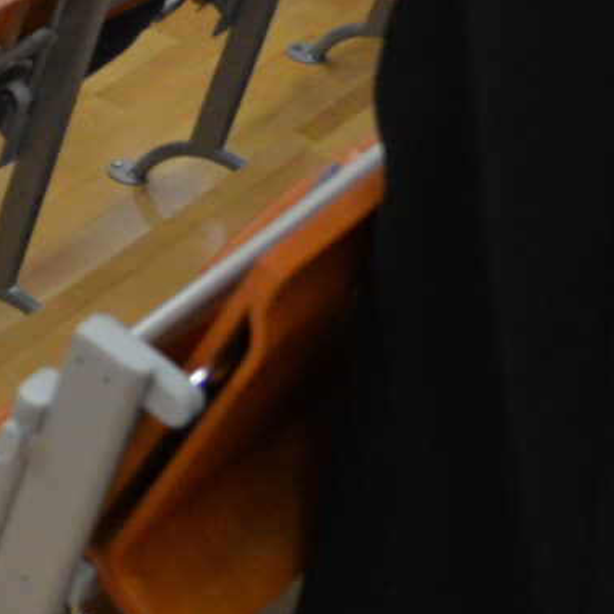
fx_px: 2769
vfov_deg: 11.6
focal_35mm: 138
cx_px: -760
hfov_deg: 11.0
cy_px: -514
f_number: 4
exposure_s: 1/80
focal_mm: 24
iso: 1600
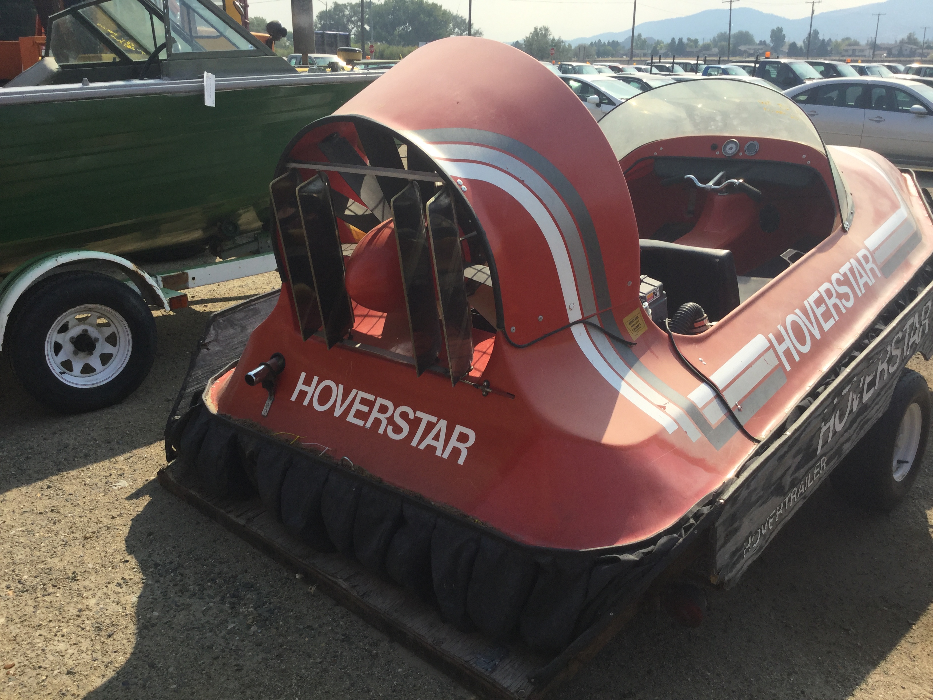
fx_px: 836
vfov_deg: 45.4
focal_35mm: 31
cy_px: 350
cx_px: 466
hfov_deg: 58.4
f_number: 2.4
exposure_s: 1/916
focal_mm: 3.3
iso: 25
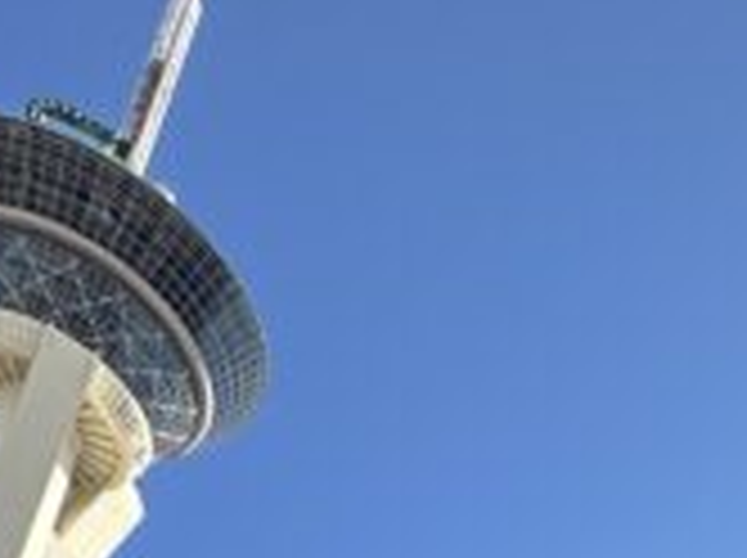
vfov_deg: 12.5
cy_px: 1467
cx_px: 1228
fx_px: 1745
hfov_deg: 19.7
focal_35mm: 81
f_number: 2.2
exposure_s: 1/553
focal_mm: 2.22
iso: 40
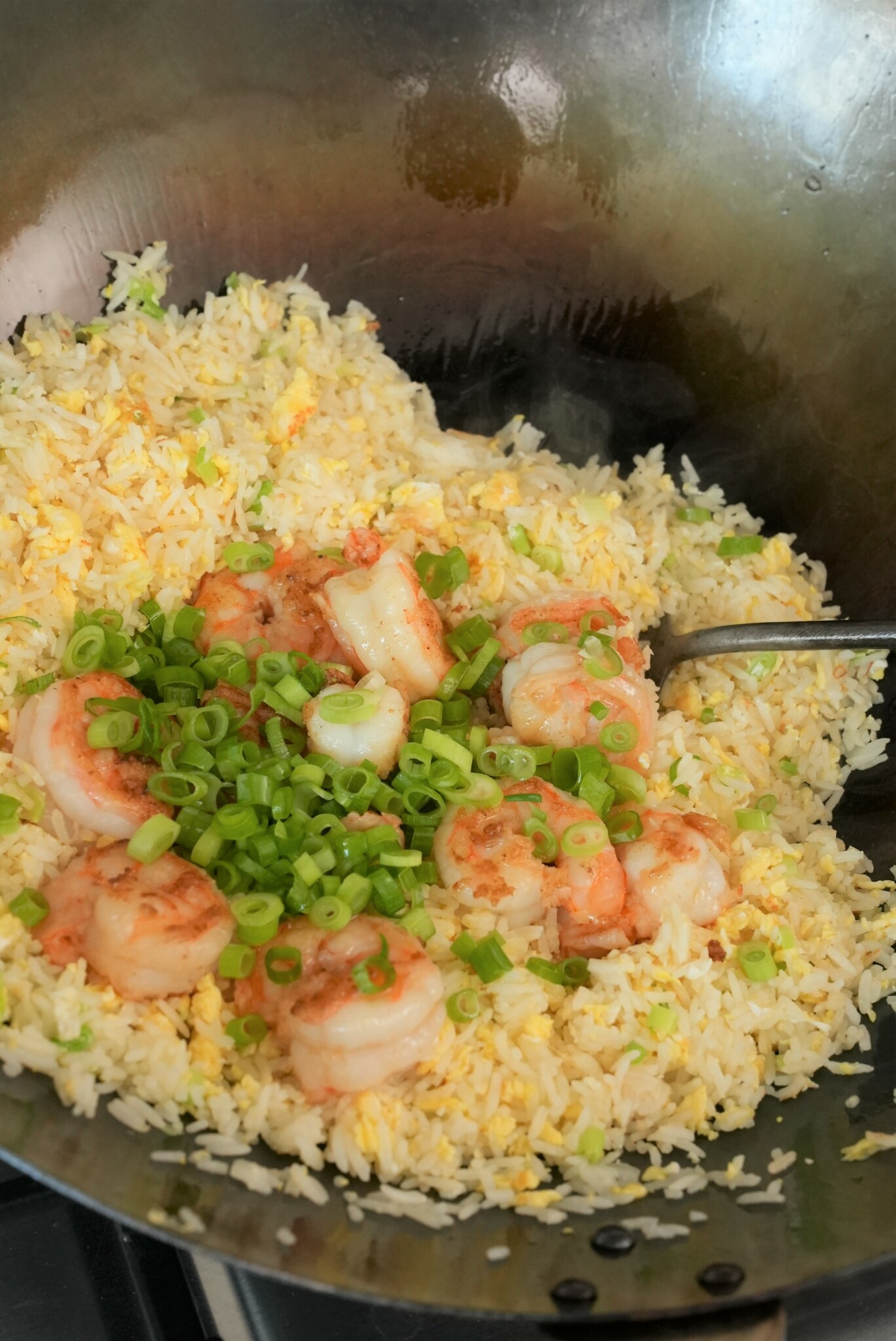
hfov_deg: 24.3
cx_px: 448
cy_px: 670
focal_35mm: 56
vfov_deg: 35.7
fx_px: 2084
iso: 5000
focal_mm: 55.9
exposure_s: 1/200
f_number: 9
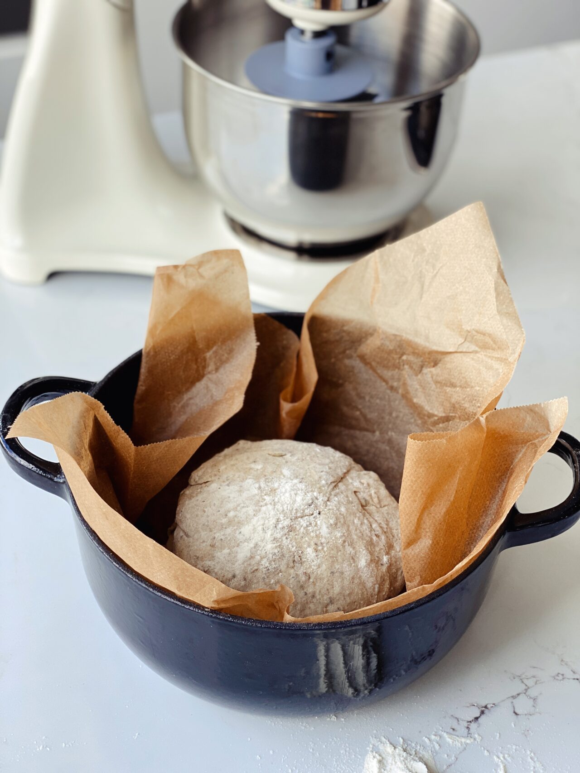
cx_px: 290
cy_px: 386
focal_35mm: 52
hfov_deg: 28.0
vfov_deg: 36.8
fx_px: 1162
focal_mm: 6
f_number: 2
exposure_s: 1/122
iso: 50
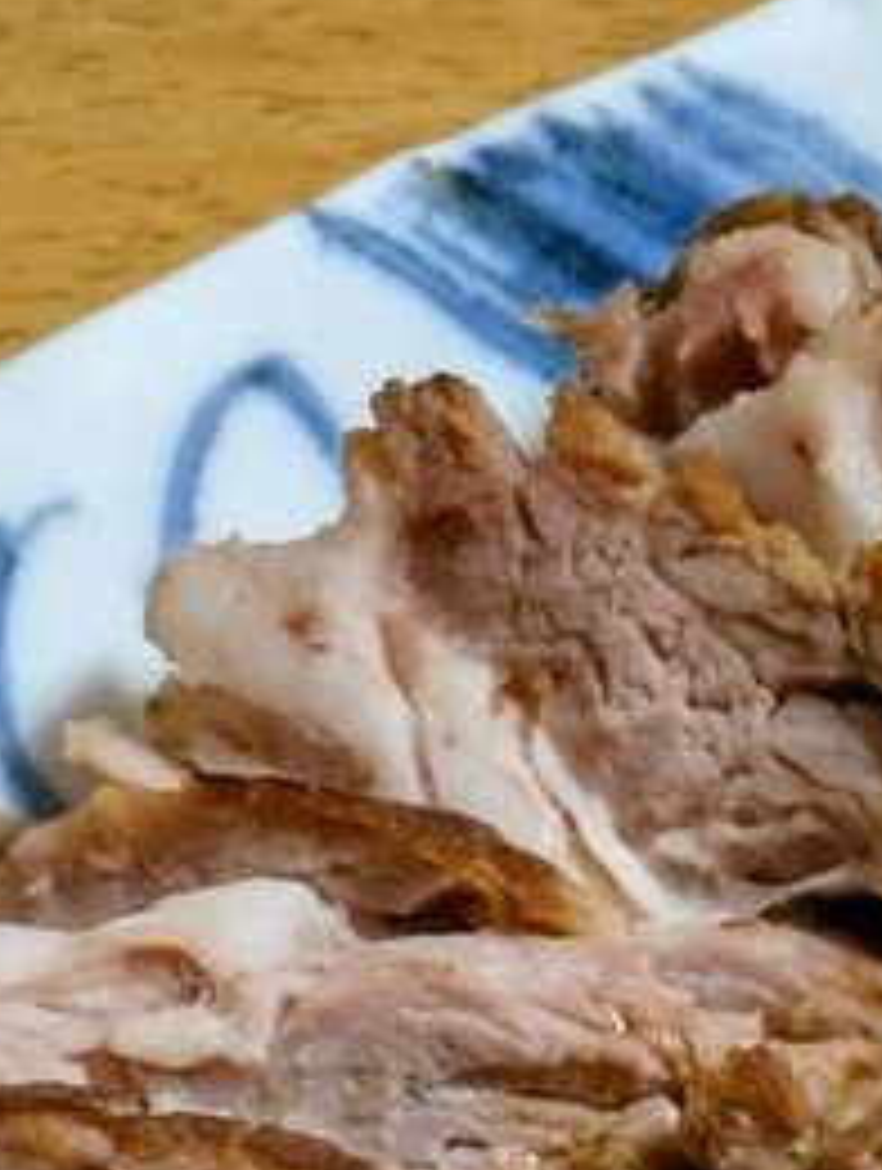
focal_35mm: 235
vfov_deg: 8.3
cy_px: 1368
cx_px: 947
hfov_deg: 6.3
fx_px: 7958
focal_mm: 5.43
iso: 279
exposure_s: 1/30
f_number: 1.89
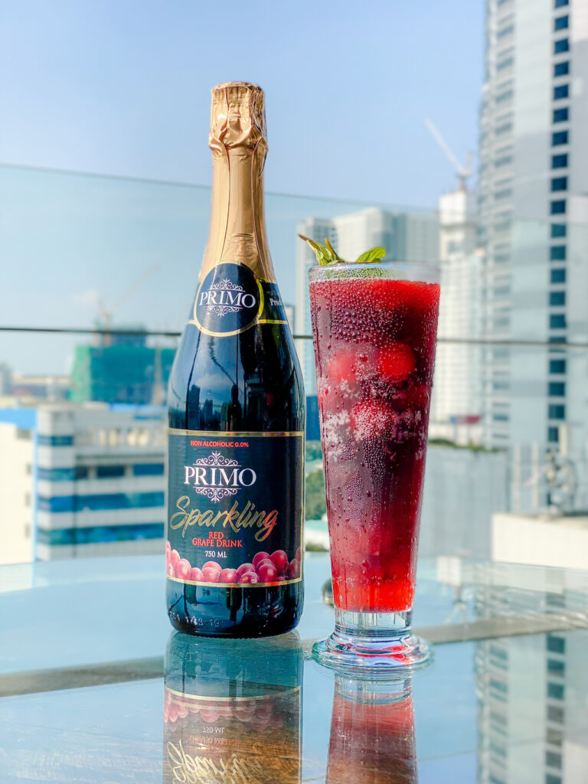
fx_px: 1178
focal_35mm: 52
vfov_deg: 36.8
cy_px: 392
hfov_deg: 28.0
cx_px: 294
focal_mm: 6
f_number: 2
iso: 20
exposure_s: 1/1250
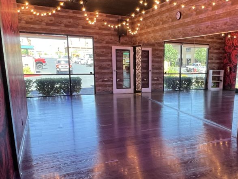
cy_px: 107
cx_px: 167
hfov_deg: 56.5
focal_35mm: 31
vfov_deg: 45.2
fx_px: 213
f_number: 1.8
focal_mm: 1.57
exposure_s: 1/60
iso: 250
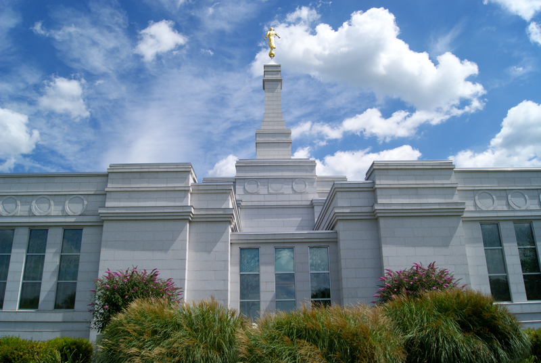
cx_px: 270
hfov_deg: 67.3
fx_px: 406
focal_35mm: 27
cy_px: 182
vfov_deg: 48.1
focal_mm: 18
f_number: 10
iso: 100
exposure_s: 1/320
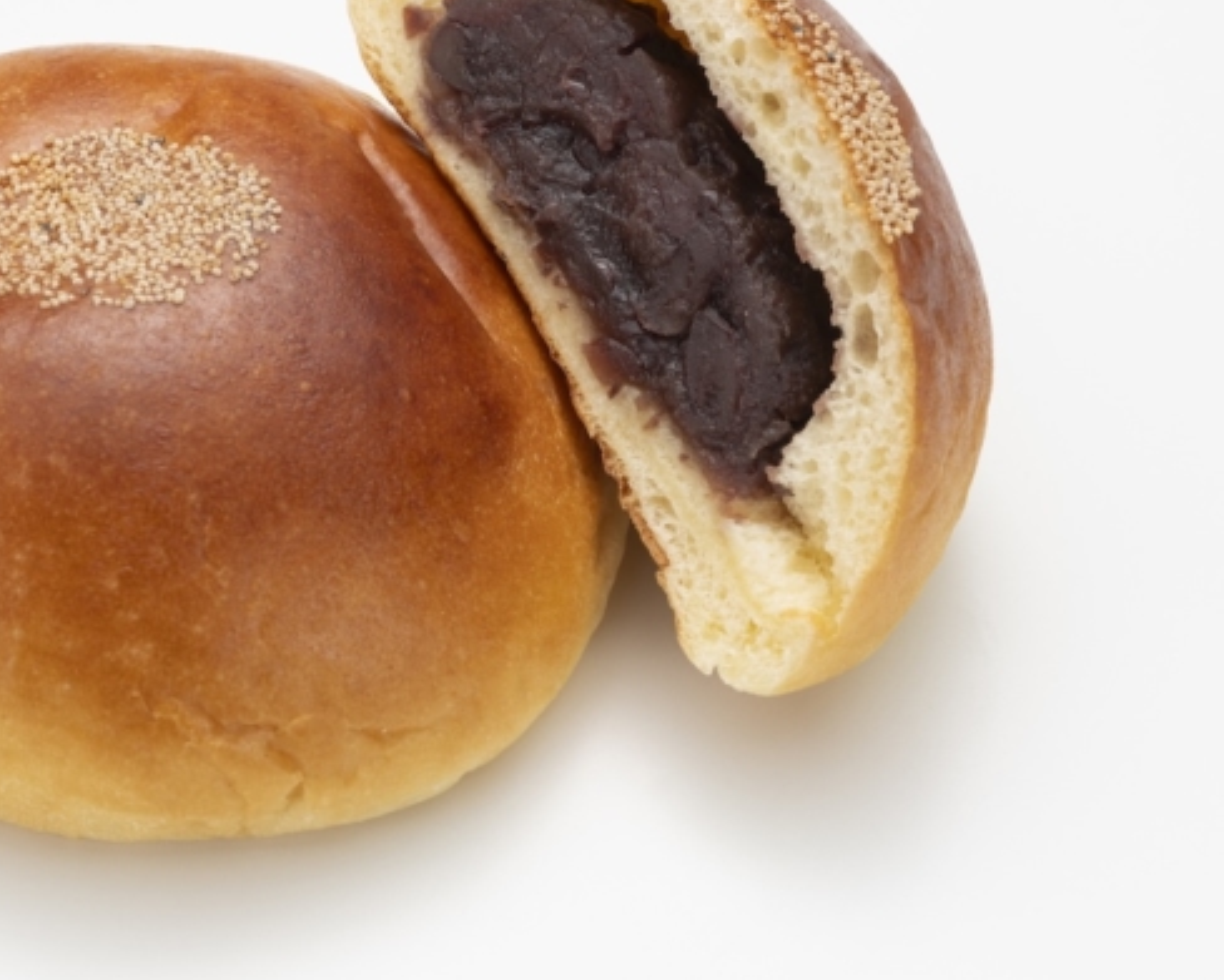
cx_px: 361
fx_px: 5618
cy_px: 353
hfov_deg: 12.4
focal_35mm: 155
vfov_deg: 10.0
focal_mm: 105
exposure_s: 1/125
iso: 100
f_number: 16
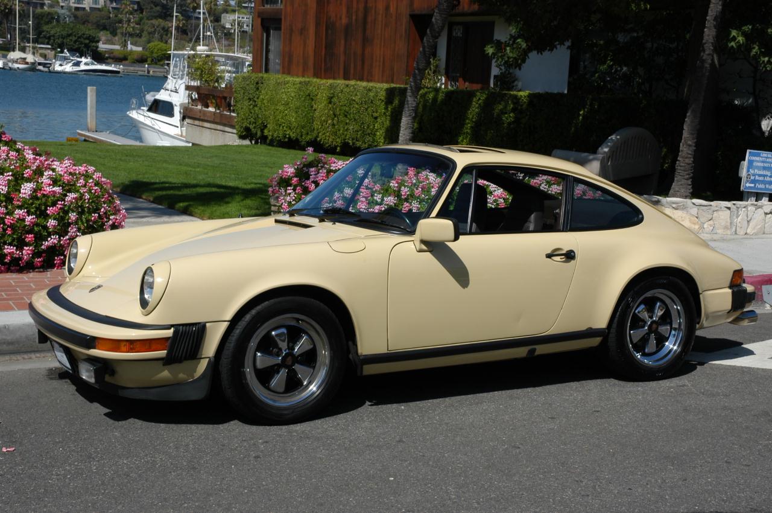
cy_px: 256
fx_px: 1124
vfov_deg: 25.7
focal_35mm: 52
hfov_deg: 37.9
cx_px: 386
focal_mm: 35
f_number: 9
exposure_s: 1/320
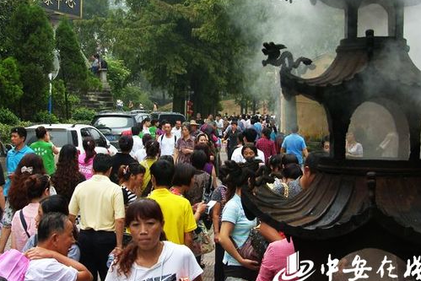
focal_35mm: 63
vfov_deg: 21.6
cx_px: 197
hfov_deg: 31.9
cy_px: 126
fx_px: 737
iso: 50
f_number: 4
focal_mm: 14.2
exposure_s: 1/125
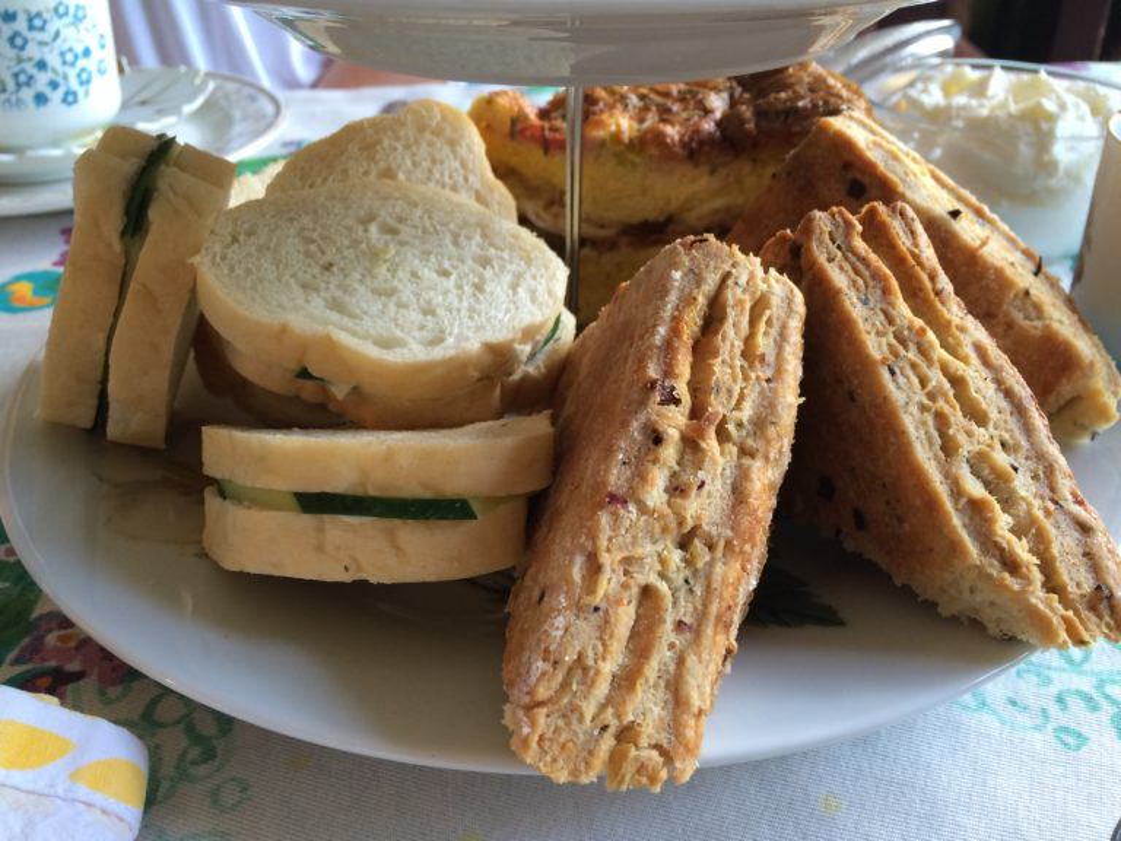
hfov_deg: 61.7
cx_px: 560
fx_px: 939
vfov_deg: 48.2
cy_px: 420
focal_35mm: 29
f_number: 2.2
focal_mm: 4.15
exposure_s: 1/30
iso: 64
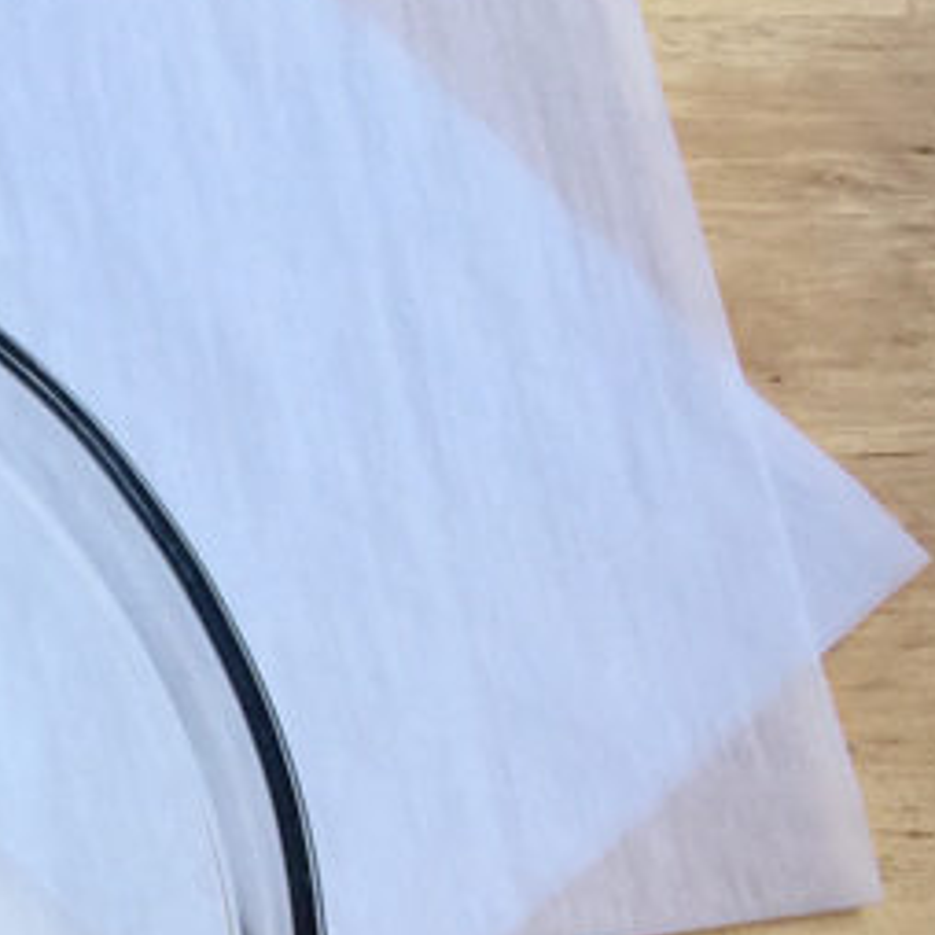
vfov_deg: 15.3
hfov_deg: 13.4
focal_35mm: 111
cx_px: -964
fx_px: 3392
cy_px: 1022
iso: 32
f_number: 2.2
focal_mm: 4.15
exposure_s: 1/40
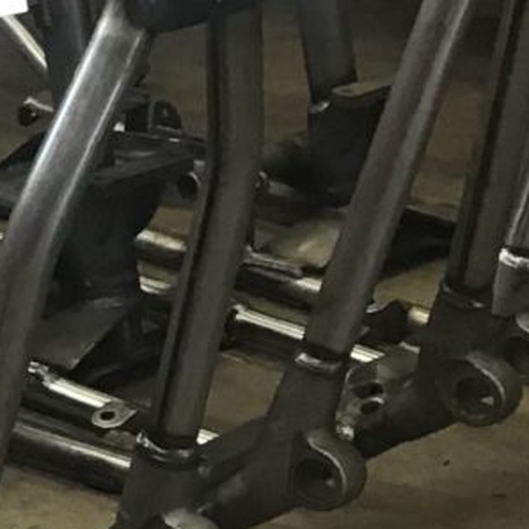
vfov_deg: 9.3
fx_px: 3250
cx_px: -517
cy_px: 199
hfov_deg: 8.8
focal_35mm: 188
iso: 50
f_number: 2.4
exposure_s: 1/30
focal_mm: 3.3
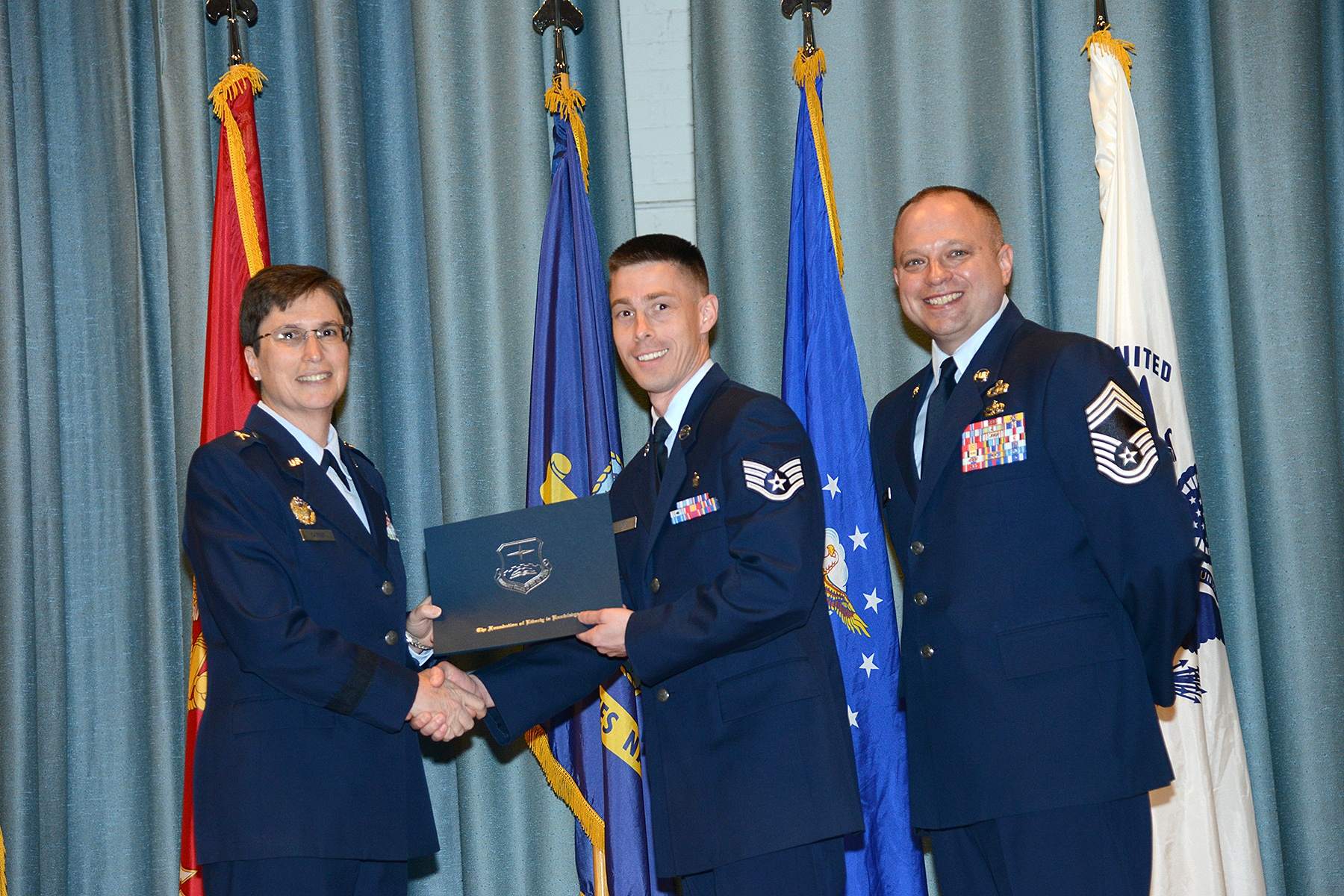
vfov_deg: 15.9
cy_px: 448
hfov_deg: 23.6
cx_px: 672
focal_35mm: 86
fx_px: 3210
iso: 1250
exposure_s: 1/80
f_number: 4
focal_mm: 86
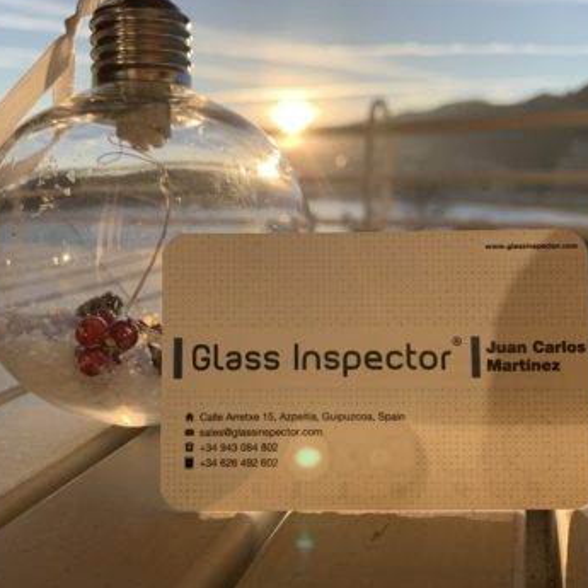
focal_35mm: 32
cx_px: 305
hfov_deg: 51.1
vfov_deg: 51.1
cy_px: 286
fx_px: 615
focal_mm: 4.25
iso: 25
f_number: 1.8
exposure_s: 1/1953
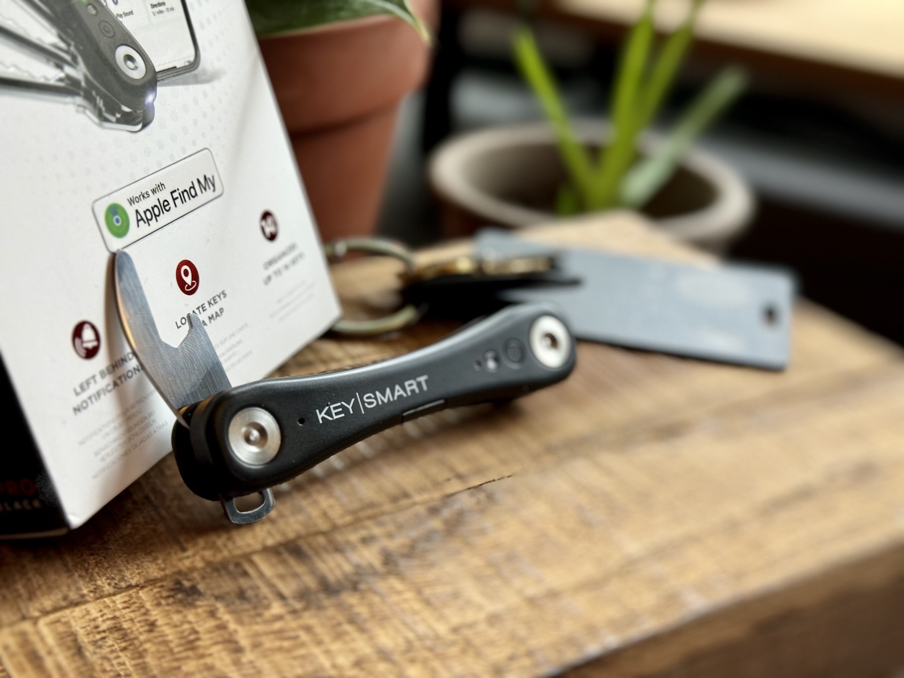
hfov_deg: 39.7
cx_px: 452
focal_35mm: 48
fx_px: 1254
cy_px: 339
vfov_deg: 30.3
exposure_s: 1/40
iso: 200
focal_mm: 6.86
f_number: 1.78
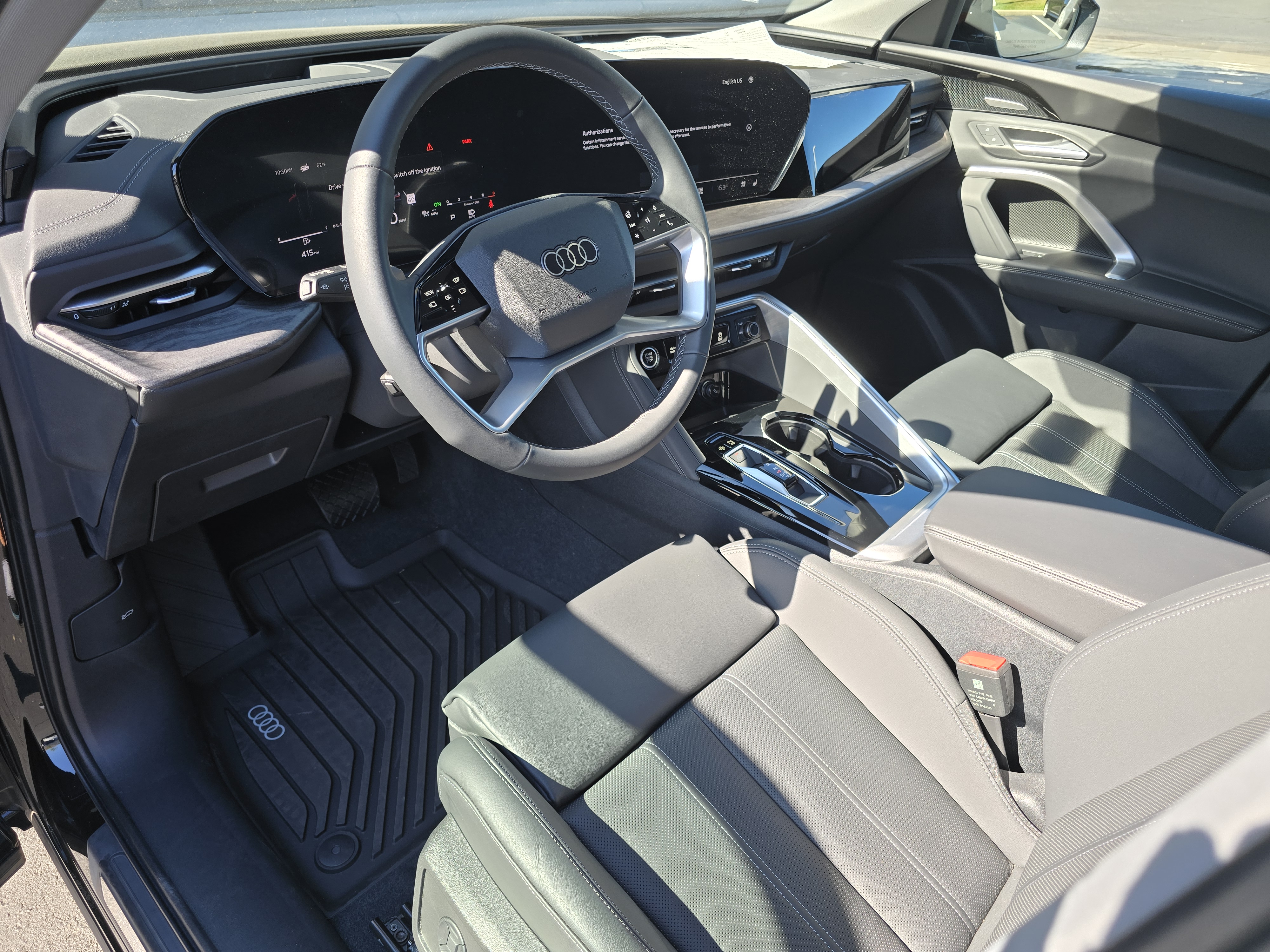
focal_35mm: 23
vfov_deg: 58.9
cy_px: 476
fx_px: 844
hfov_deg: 73.9
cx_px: 635
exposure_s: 1/180
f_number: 1.7
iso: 20
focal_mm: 6.3
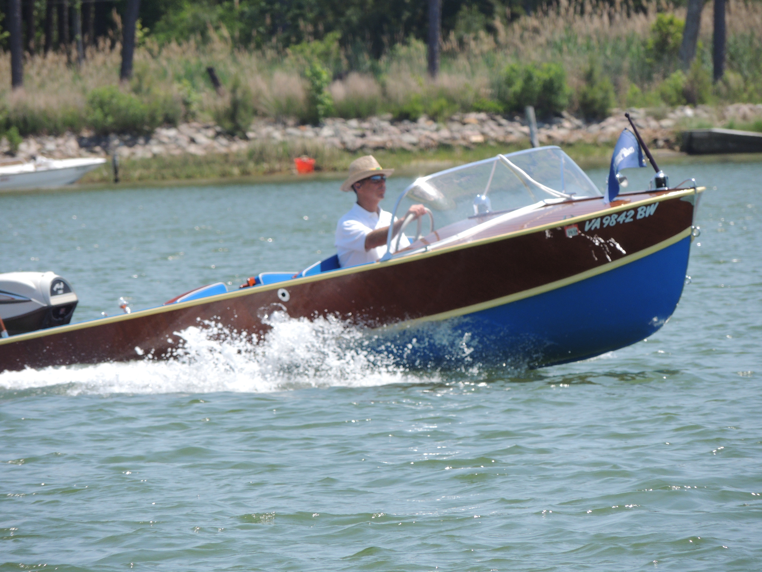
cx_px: 381
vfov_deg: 2.5
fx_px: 13208
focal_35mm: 600
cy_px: 286
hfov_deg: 3.3
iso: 160
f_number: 4.9
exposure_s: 1/800
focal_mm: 107
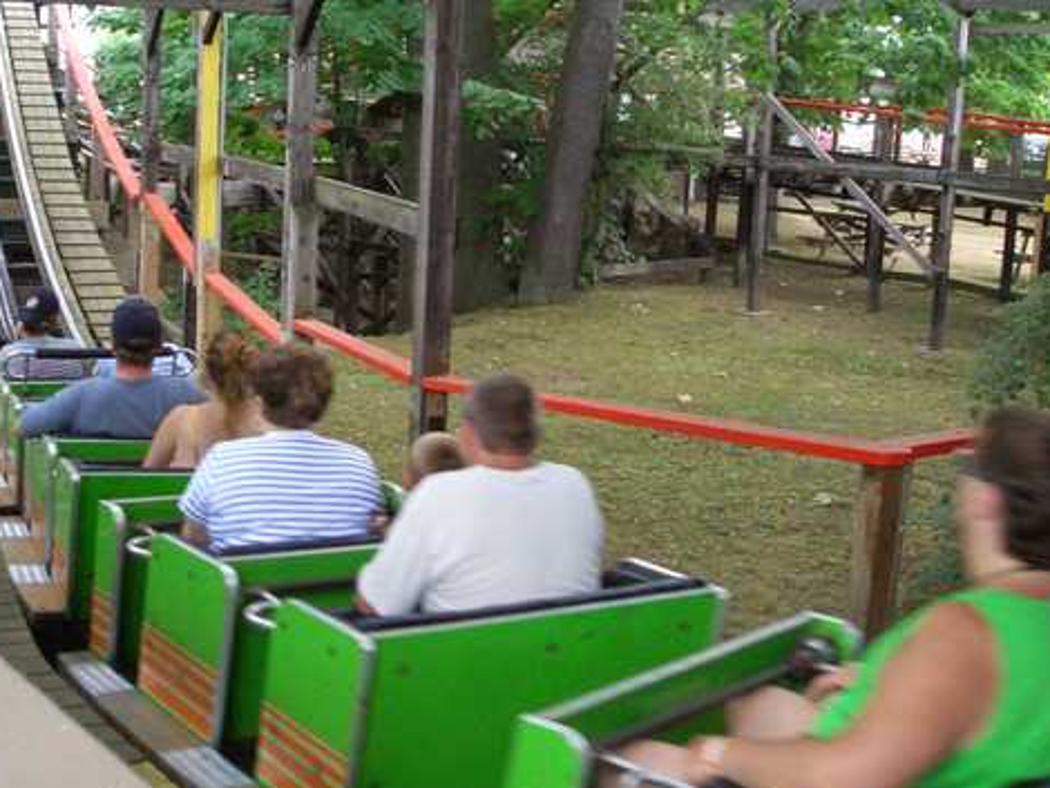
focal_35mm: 49
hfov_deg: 38.7
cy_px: 321
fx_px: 1487
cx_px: 402
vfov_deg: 29.6
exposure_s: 1/80
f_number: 4
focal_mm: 4.8
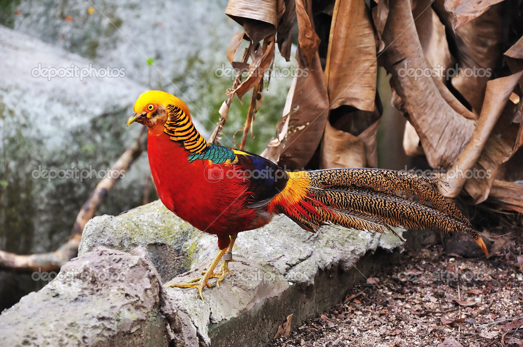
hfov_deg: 16.1
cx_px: 262
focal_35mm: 128
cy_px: 174
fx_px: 1850
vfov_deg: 10.7
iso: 400
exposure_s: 1/50
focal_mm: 85
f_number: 5.6
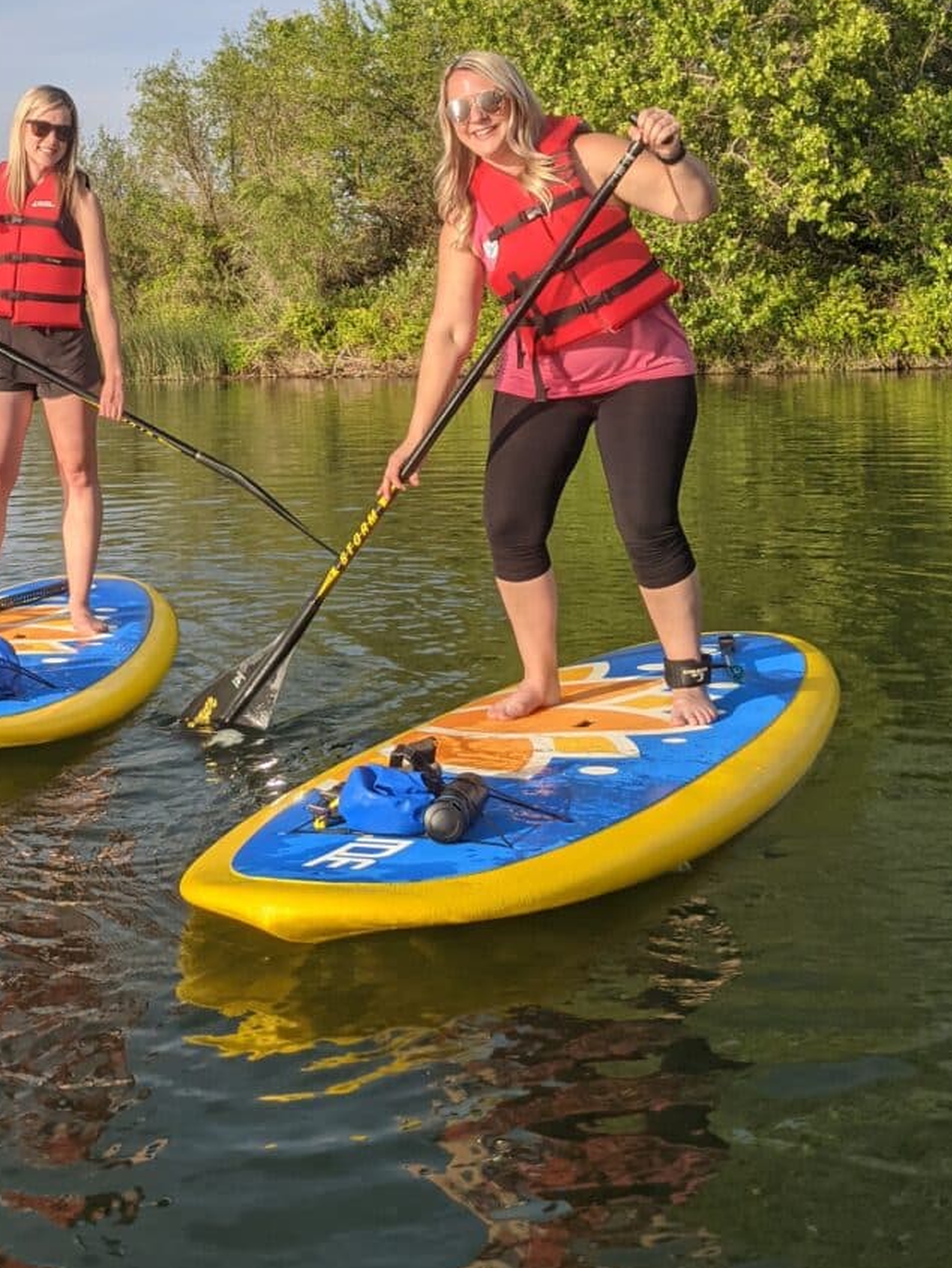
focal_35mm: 49
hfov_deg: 28.9
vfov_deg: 37.9
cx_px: 157
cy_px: 319
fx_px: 1796
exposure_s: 1/2611
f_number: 1.8
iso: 48
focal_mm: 4.44
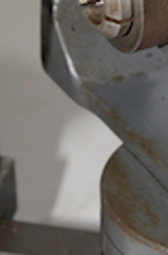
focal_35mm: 258
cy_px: 11
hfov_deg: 5.3
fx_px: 1820
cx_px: 231
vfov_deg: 8.0
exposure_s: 1/60
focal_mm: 58
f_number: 9
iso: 800
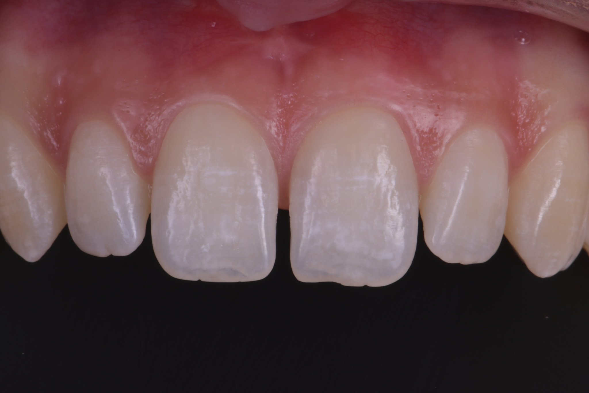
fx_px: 2569
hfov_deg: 13.1
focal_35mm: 157
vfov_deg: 8.7
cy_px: 196
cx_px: 294
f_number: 29
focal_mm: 105
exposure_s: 1/200
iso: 400
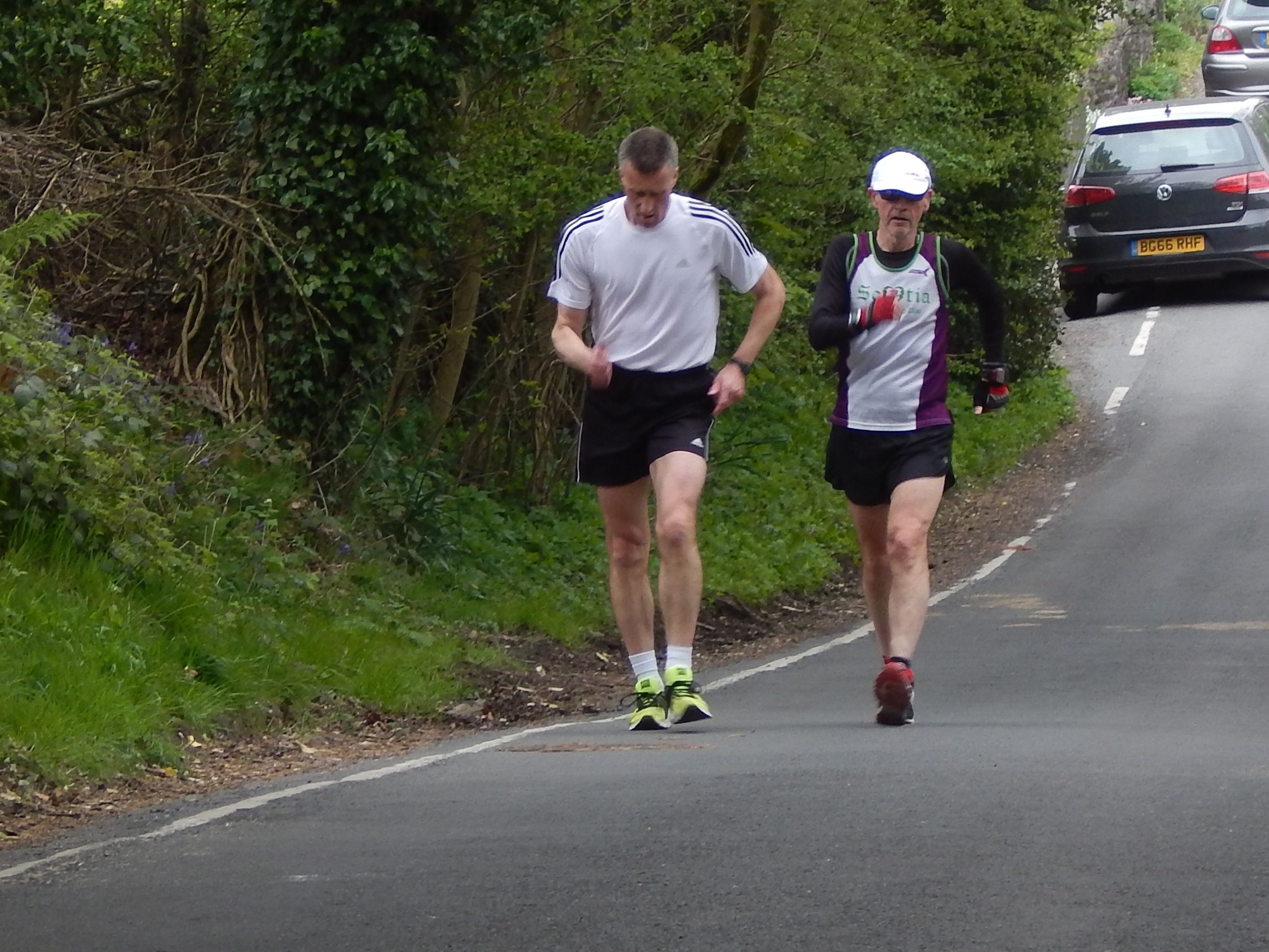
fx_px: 5206
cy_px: 476
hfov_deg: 13.9
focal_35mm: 142
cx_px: 634
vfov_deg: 10.4
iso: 125
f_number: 4.9
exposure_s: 1/60
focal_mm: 25.3
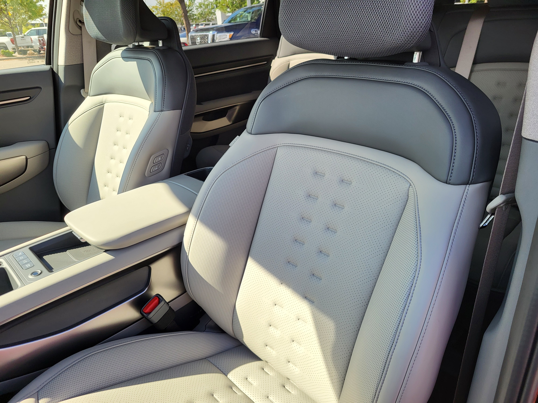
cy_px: 202
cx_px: 269
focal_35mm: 26
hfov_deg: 67.3
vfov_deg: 53.1
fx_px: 404
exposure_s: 1/412
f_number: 1.8
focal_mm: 5.4
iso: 40
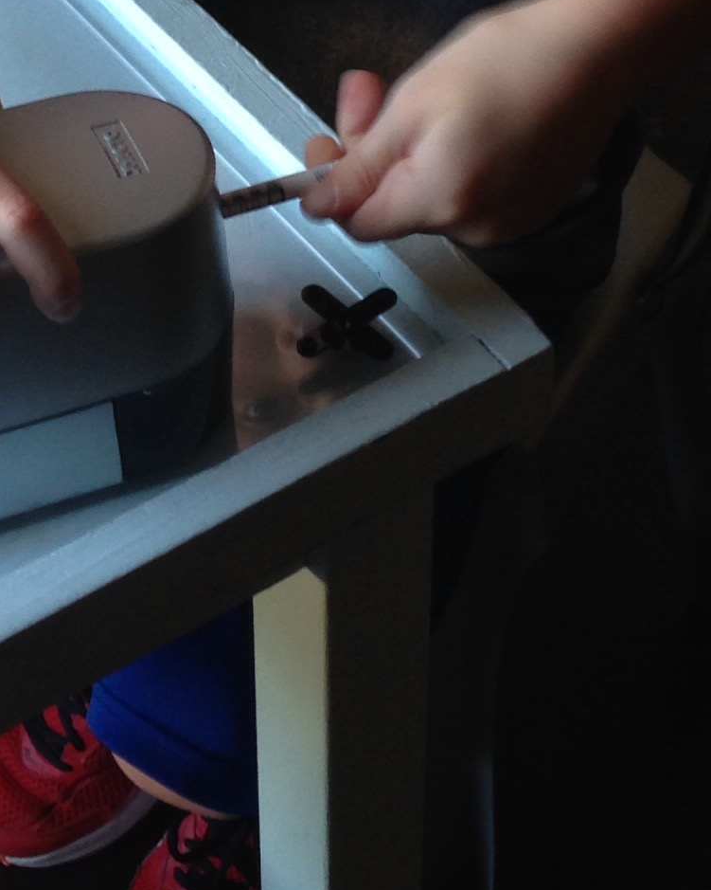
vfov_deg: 16.7
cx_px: 67
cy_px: -54
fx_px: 2946
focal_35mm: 112
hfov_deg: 13.6
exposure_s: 1/20
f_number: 2.4
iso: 50
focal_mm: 4.12
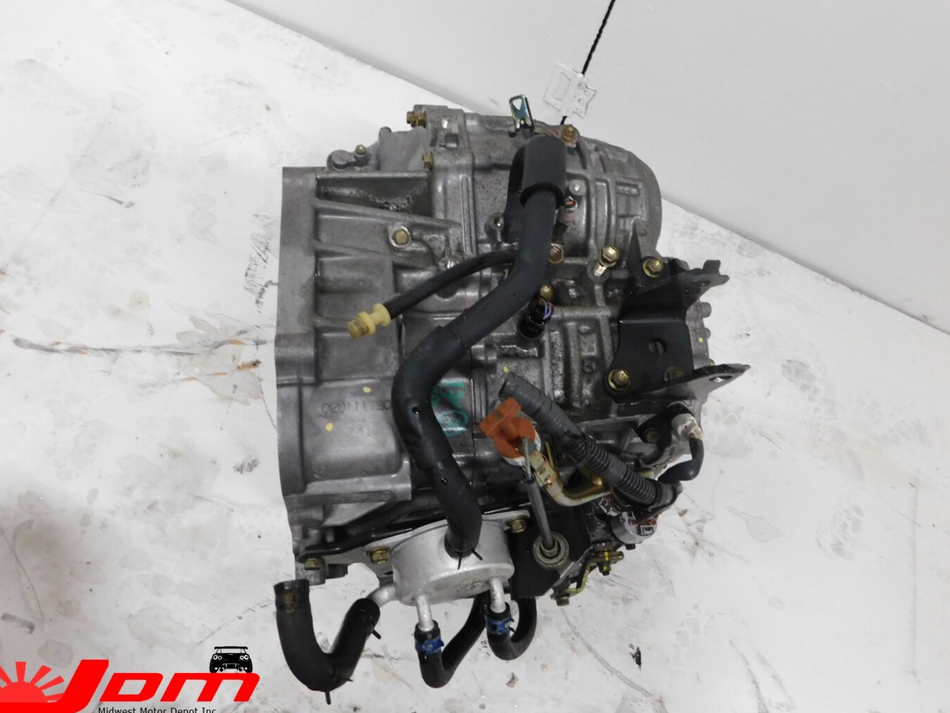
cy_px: 333
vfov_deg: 53.0
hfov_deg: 67.3
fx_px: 713
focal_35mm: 26
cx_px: 494
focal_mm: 4
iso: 400
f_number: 3
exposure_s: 1/15
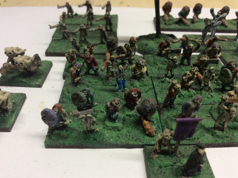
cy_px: 89
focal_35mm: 32
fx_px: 220
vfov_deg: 44.1
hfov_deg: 56.9
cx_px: 119
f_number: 2.4
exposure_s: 1/25
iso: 32
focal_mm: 3.3
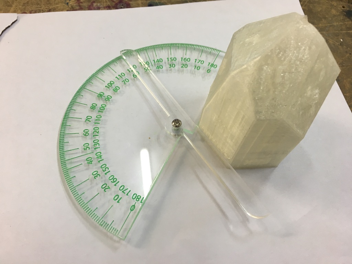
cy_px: 132
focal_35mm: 29
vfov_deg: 48.2
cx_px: 176
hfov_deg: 61.7
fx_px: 295
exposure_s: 1/33
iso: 80
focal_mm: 4.15
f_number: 2.2
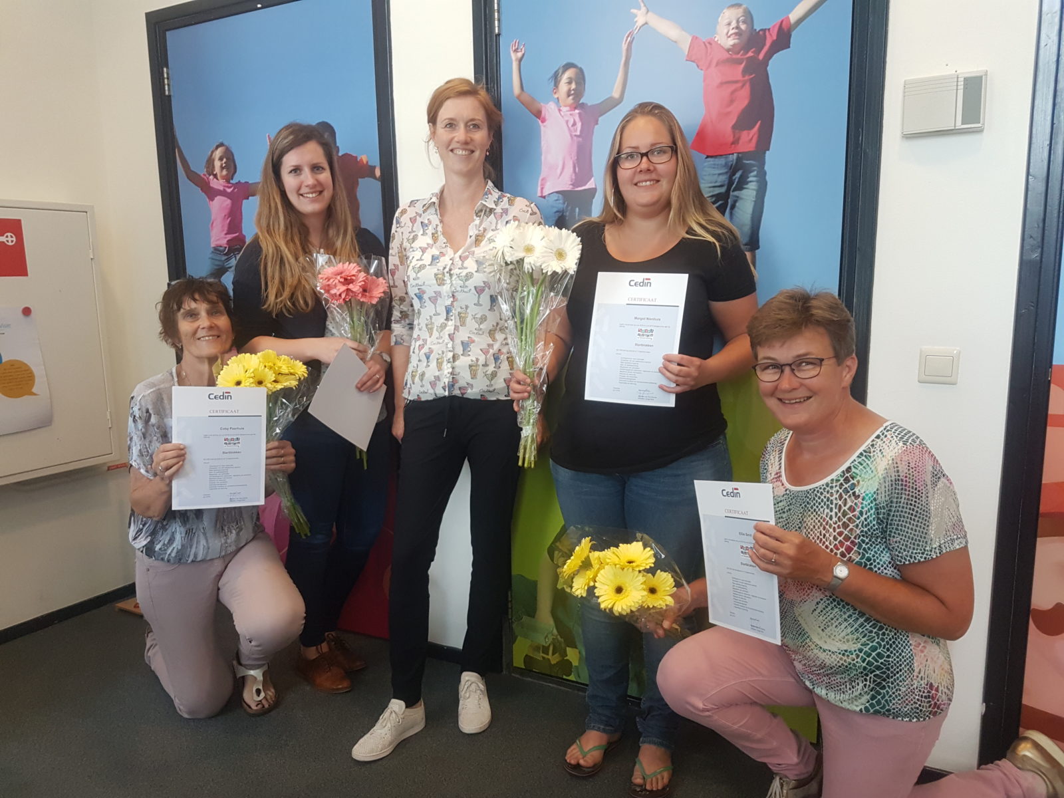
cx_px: 532
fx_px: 799
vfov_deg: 53.1
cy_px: 399
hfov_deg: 67.3
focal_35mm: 26
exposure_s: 1/50
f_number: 1.7
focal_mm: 4.2
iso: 160
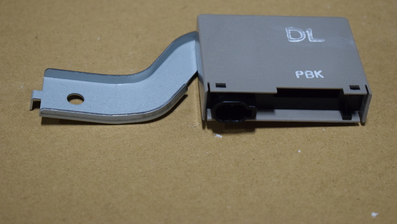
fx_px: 922
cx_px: 197
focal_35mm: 88
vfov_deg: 13.8
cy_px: 92
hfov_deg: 24.3
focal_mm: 55
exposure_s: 1/125
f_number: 5.6
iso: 2000
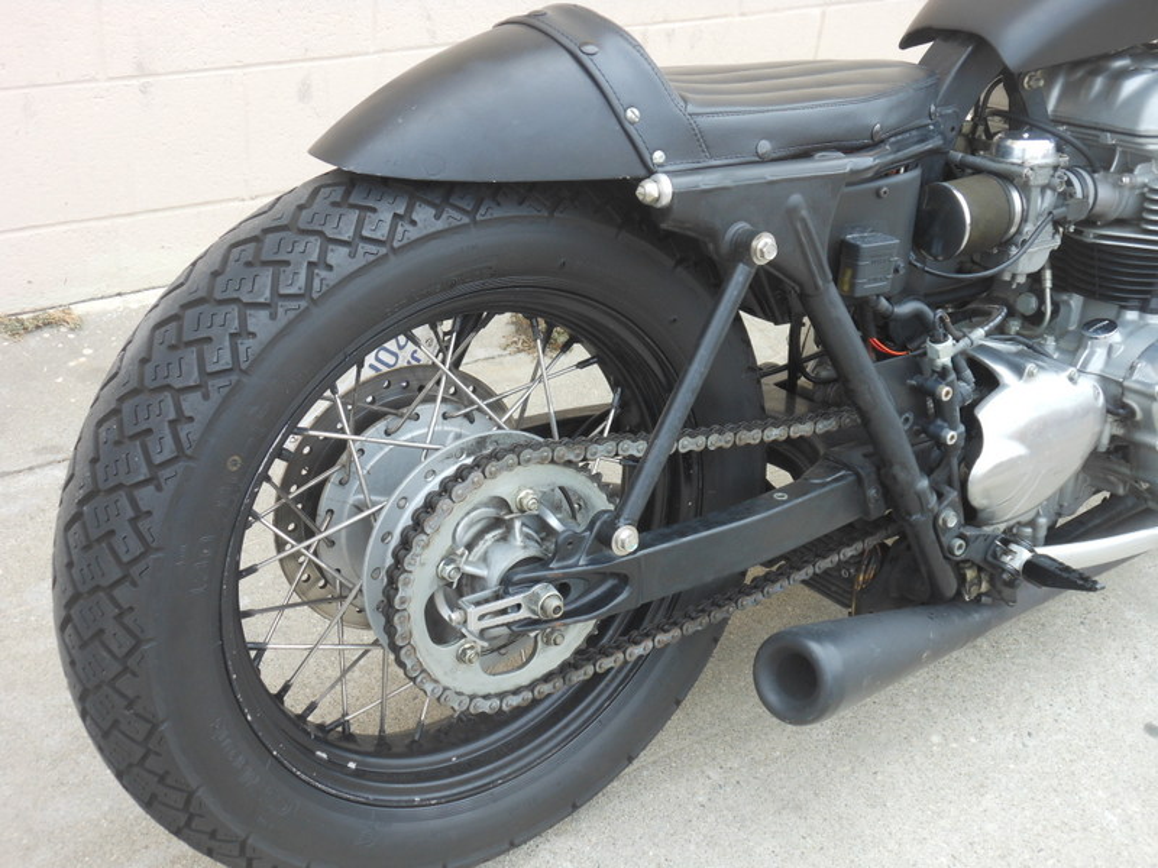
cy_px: 434
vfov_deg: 33.6
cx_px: 579
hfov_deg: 43.9
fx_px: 1438
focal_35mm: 43
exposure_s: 1/160
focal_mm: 7.7
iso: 80
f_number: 3.8
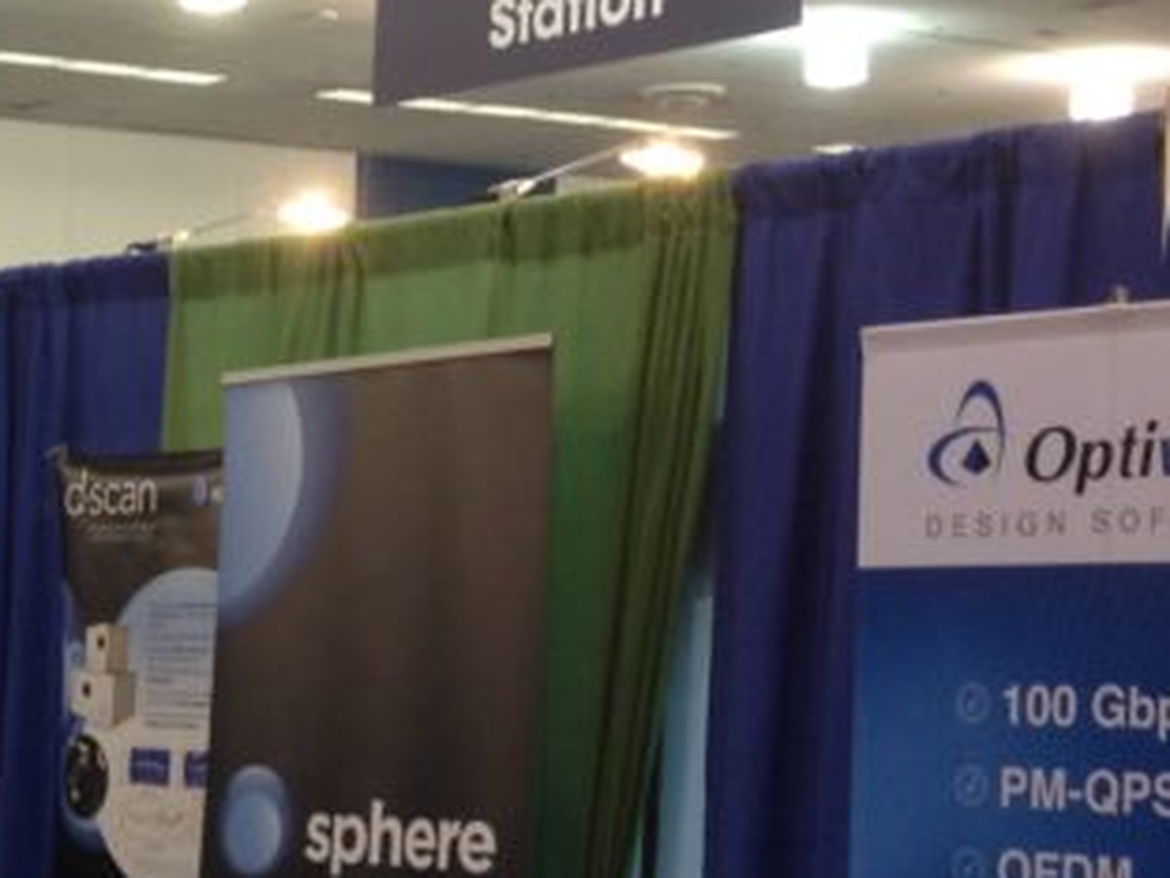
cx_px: -472
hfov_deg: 16.0
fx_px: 3887
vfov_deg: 12.7
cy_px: 867
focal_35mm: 115
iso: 64
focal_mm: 4.28
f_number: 2.4
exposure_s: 1/20
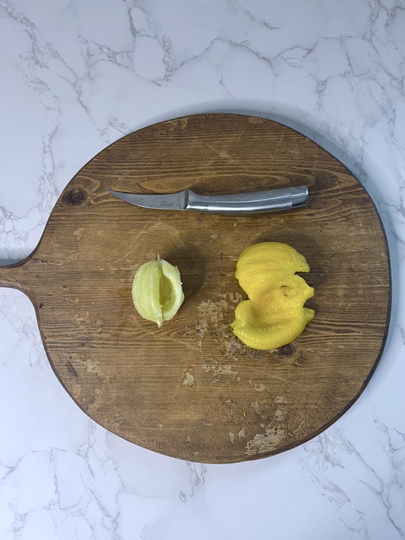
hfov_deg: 53.1
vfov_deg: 67.3
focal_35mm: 26
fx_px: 406
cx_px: 202
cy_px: 270
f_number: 1.5
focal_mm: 5.7
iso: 125
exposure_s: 1/60
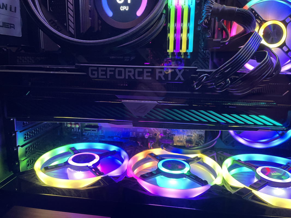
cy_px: 109
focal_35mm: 26
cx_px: 146
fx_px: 219
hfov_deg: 67.3
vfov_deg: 53.1
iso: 640
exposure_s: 1/36
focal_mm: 5.1
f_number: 1.6
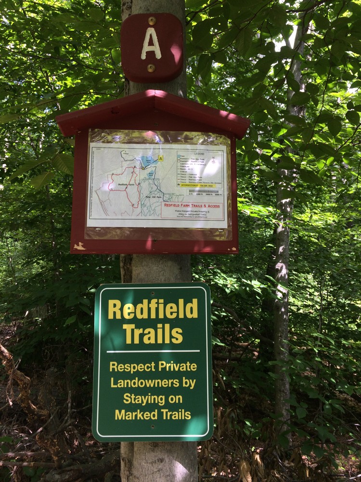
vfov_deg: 61.7
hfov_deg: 48.2
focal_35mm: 29
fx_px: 403
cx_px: 180
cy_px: 241
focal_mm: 4.15
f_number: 2.2
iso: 32
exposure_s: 1/219
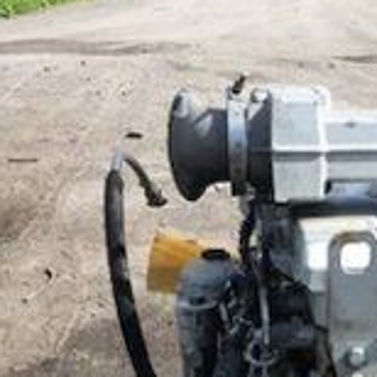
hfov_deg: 17.0
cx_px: 379
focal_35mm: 100
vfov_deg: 16.2
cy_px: 534
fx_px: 1232
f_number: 2.2
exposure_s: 1/785
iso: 25
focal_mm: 4.15
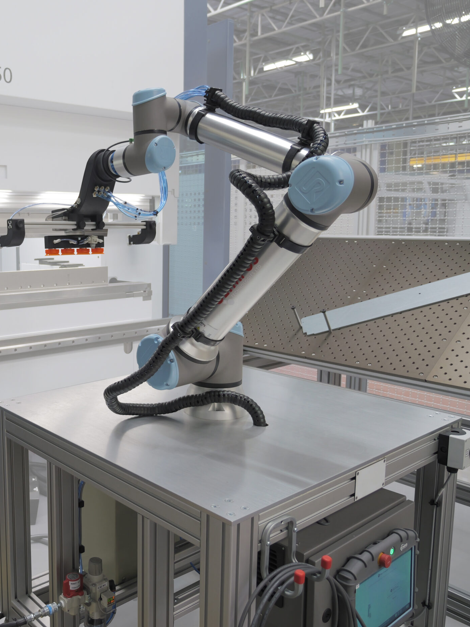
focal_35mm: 33
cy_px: 304
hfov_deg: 41.1
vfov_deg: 55.3
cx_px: 93
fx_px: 597
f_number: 2.8
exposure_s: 1/60
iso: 200
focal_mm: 12
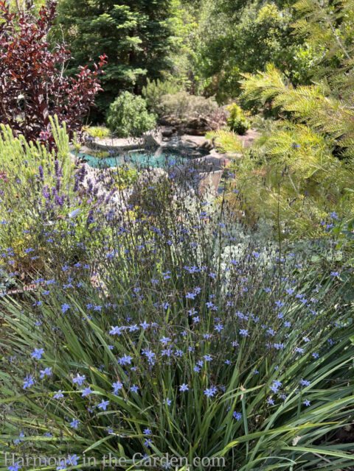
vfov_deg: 67.3
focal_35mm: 26
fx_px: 355
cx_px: 177
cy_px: 236
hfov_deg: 53.1
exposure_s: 1/394
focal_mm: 5.7
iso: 50
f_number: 1.5
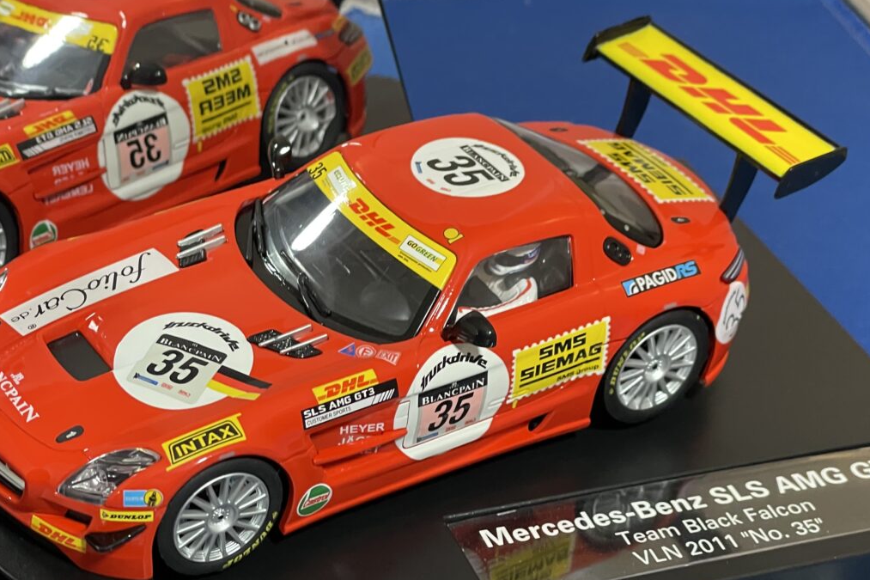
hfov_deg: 24.7
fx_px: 1981
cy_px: 463
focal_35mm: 82
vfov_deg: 16.5
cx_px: 355
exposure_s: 1/60
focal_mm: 6
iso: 200
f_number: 2
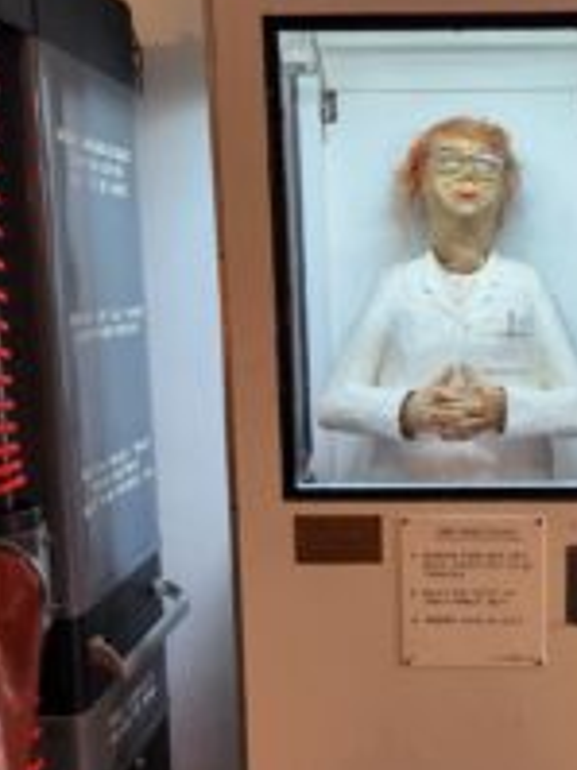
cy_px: 441
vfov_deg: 42.9
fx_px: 979
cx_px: 467
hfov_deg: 31.9
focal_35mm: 44
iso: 250
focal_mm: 5.4
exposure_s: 1/100
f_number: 1.8
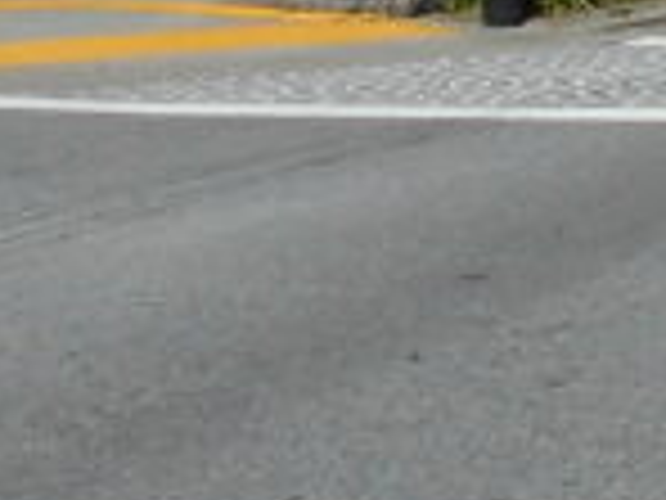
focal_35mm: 193
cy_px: -457
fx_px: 3713
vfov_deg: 7.4
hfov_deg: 8.9
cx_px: 1814
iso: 80
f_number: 3.2
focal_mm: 4.6
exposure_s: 1/1250
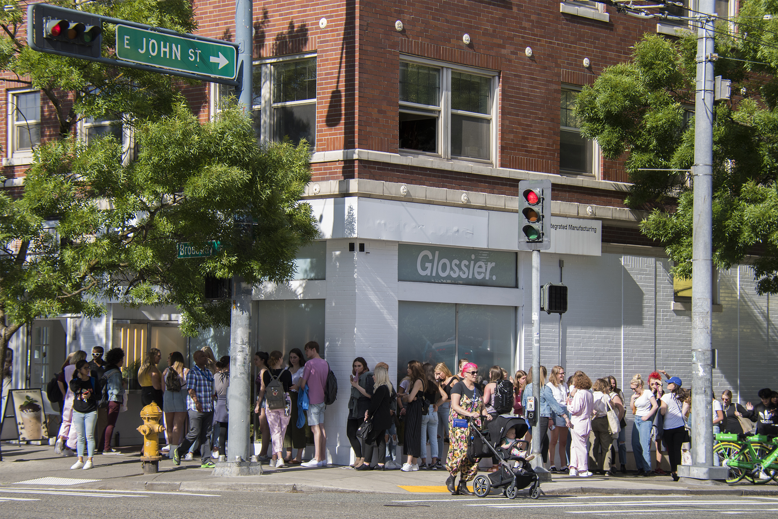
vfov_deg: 16.3
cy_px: 260
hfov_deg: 24.2
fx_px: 1815
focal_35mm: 84
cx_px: 389
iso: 200
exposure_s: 1/640
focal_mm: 56
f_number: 5.6
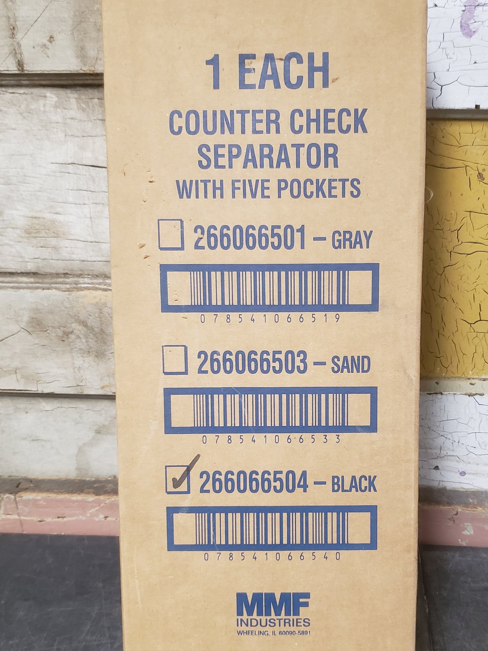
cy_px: 369
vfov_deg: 48.8
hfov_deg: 37.6
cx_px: 295
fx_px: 714
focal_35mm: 38
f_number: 1.5
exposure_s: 1/60
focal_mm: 4.3
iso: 320
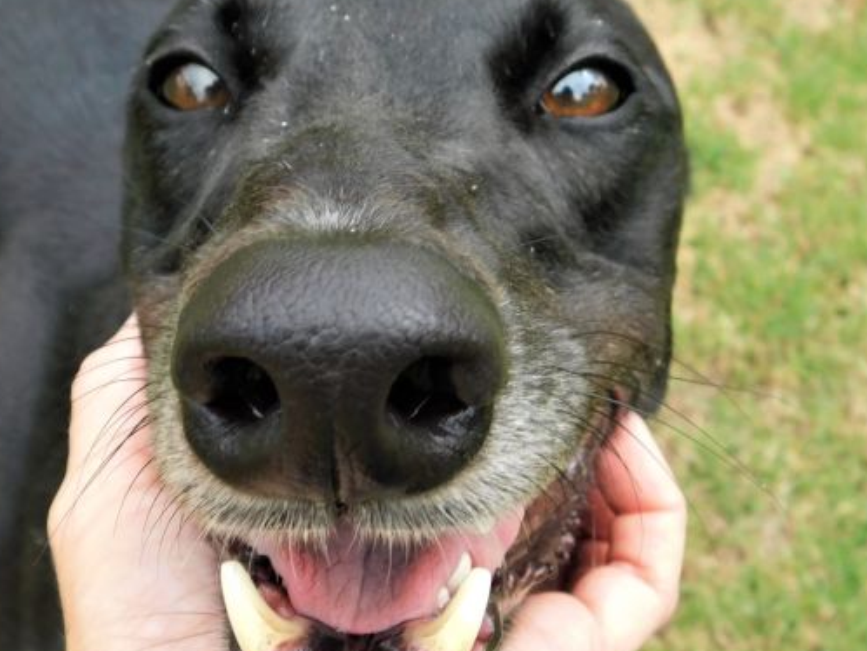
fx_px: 1629
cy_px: 318
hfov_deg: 29.8
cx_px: 367
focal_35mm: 65
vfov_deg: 22.6
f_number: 3.5
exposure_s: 1/320
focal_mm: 6.3
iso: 125
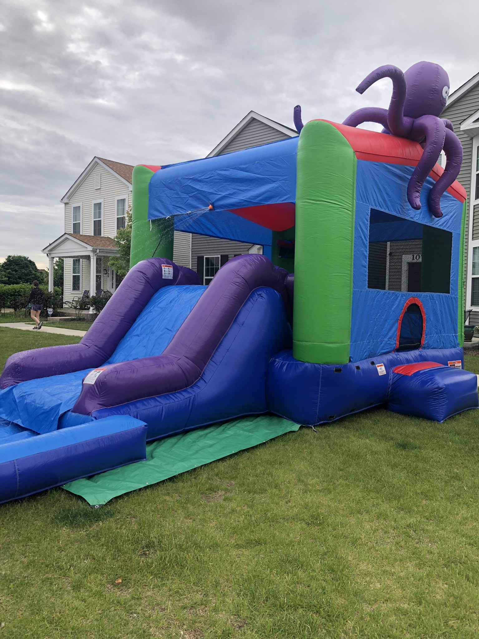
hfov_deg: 49.7
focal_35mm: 28
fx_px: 517
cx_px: 240
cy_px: 320
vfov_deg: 63.4
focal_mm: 3.99
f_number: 1.8
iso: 20
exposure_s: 1/695
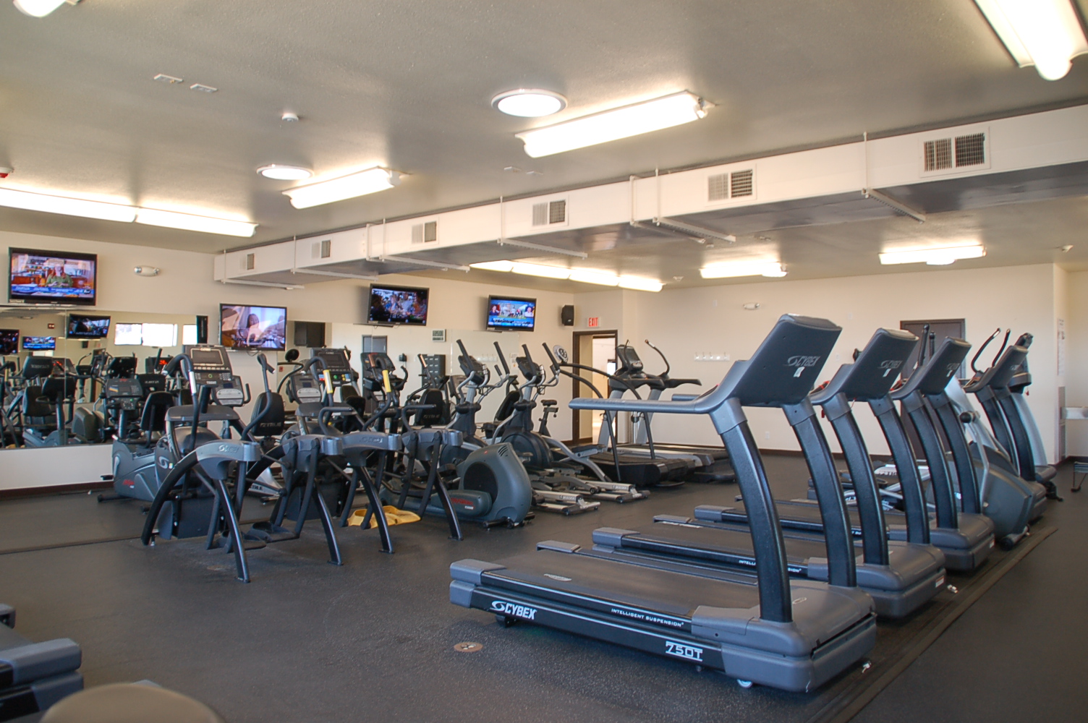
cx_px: 544
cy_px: 362
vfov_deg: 47.8
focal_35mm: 27
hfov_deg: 67.4
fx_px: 815
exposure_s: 1/60
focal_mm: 18
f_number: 4
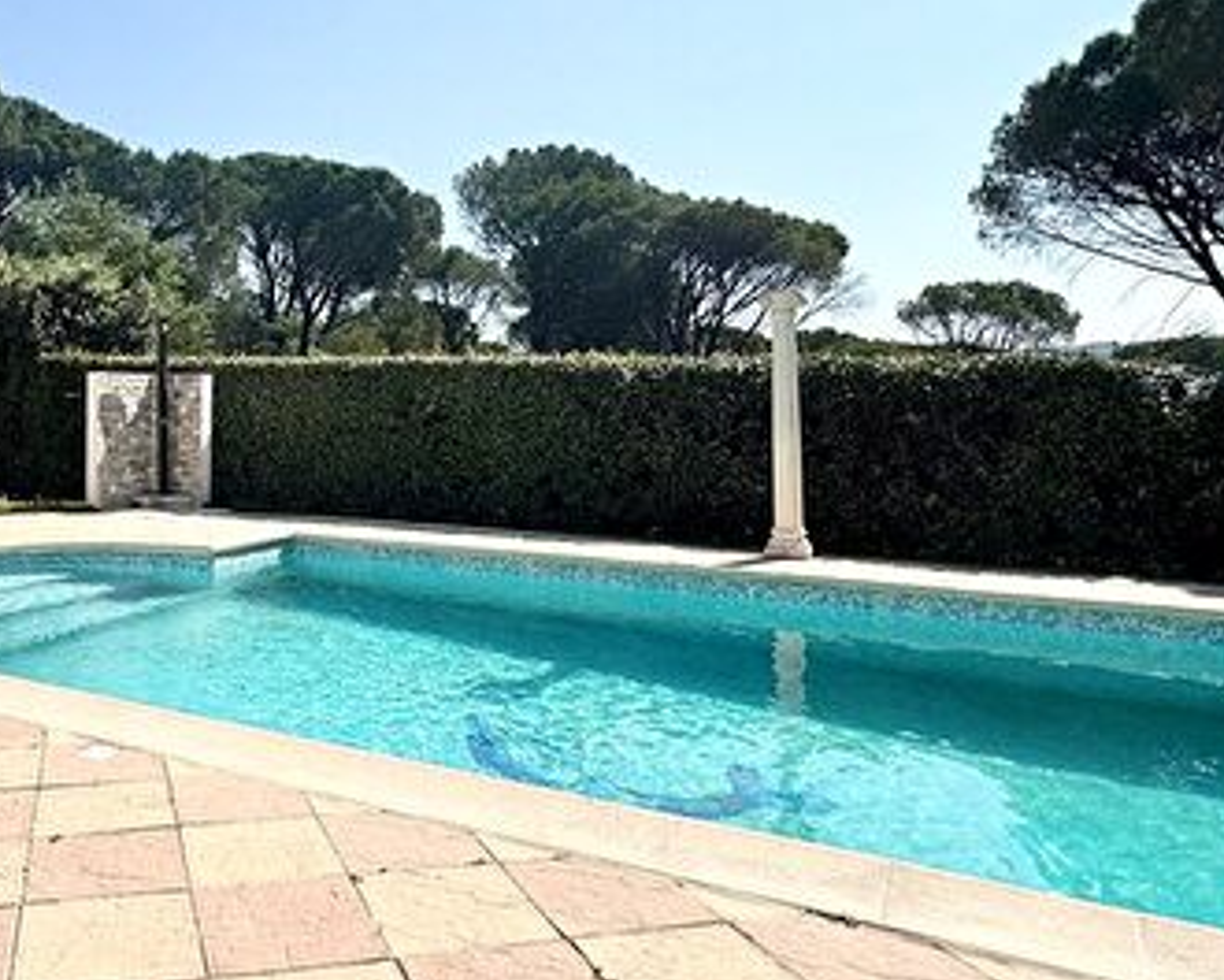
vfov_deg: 49.5
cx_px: 319
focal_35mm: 29
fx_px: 1051
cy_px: 369
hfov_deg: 57.6
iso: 50
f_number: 2.2
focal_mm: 2.22
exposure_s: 1/2770
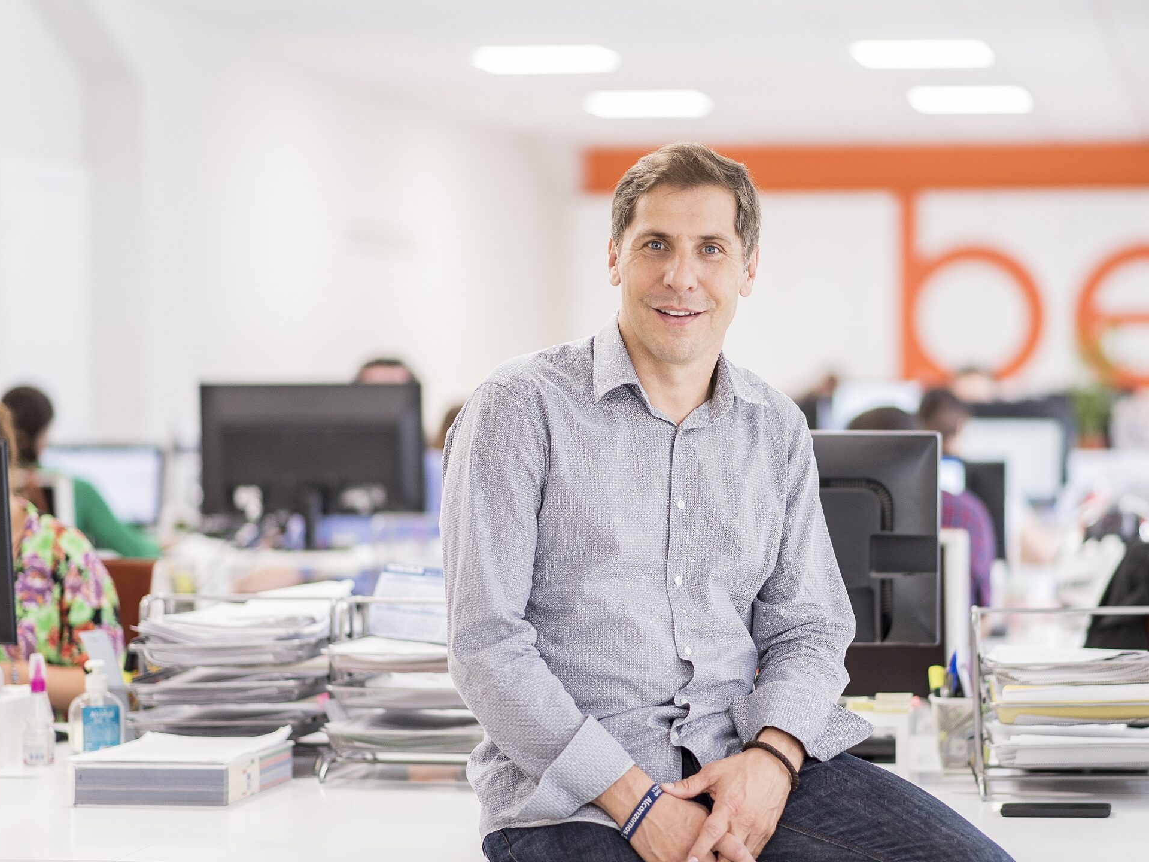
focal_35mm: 109
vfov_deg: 13.6
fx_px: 3618
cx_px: 738
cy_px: 483
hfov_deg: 18.0
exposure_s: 1/100
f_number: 1.8
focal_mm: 85
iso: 250
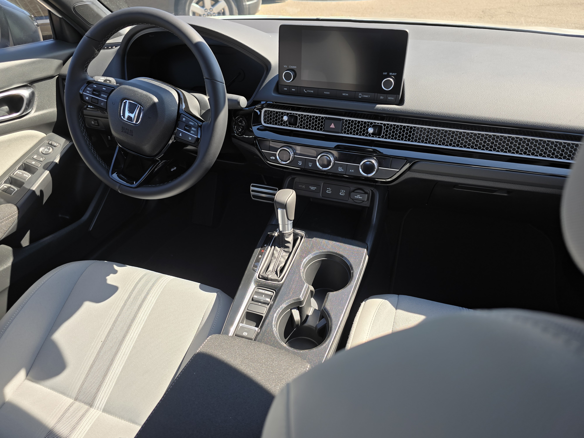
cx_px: 292
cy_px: 219
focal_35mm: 23
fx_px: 388
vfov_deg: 58.9
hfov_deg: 73.9
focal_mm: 6.3
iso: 12
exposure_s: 1/180
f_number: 1.7
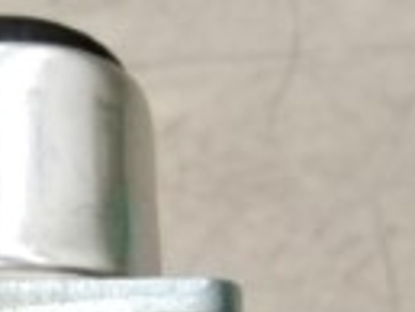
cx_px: -111
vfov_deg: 15.4
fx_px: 1032
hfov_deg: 20.9
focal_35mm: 86
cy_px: 511
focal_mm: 3.59
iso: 384
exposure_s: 1/30
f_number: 1.8
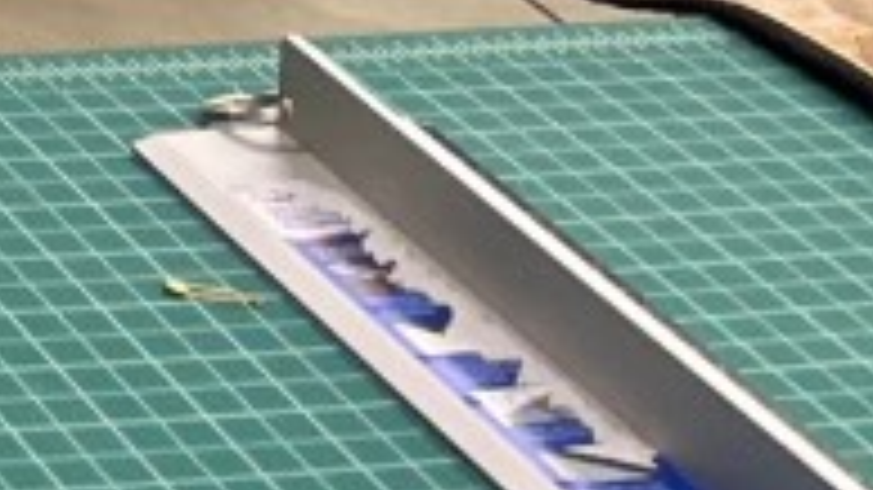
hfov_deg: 9.9
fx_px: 4050
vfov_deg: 6.1
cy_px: -1290
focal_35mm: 175
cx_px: -1575
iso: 125
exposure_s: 1/102
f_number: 1.6
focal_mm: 5.1
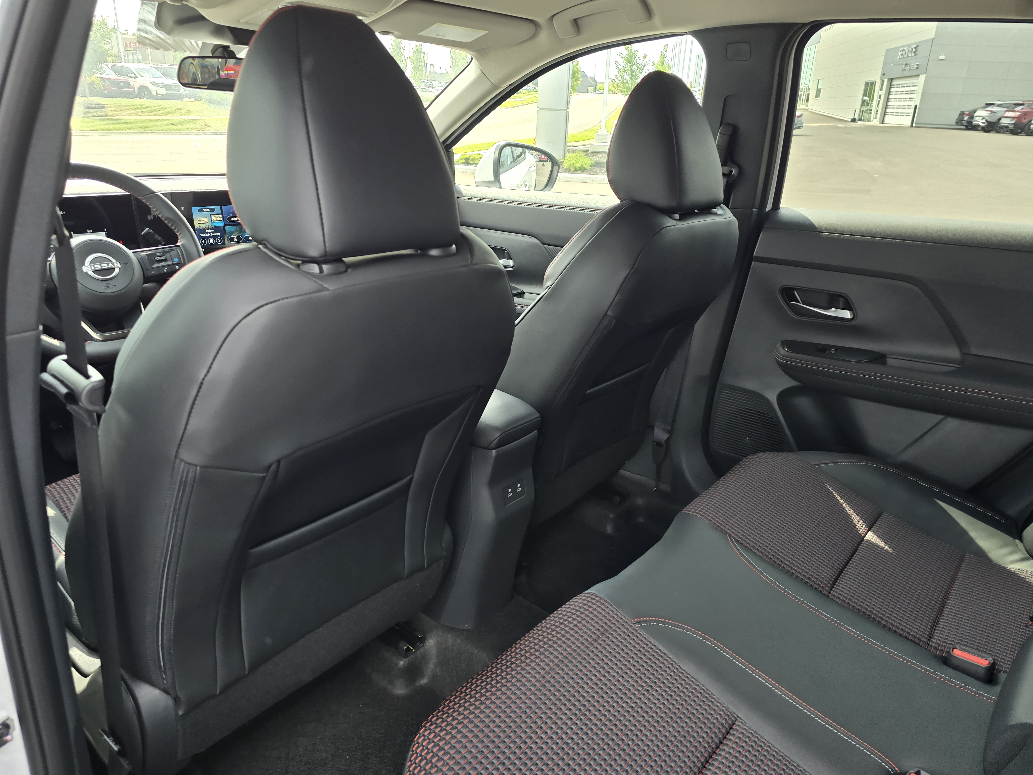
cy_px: 388
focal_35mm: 23
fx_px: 686
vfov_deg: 58.9
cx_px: 516
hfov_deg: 73.9
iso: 40
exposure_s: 1/180
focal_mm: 6.3
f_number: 1.7
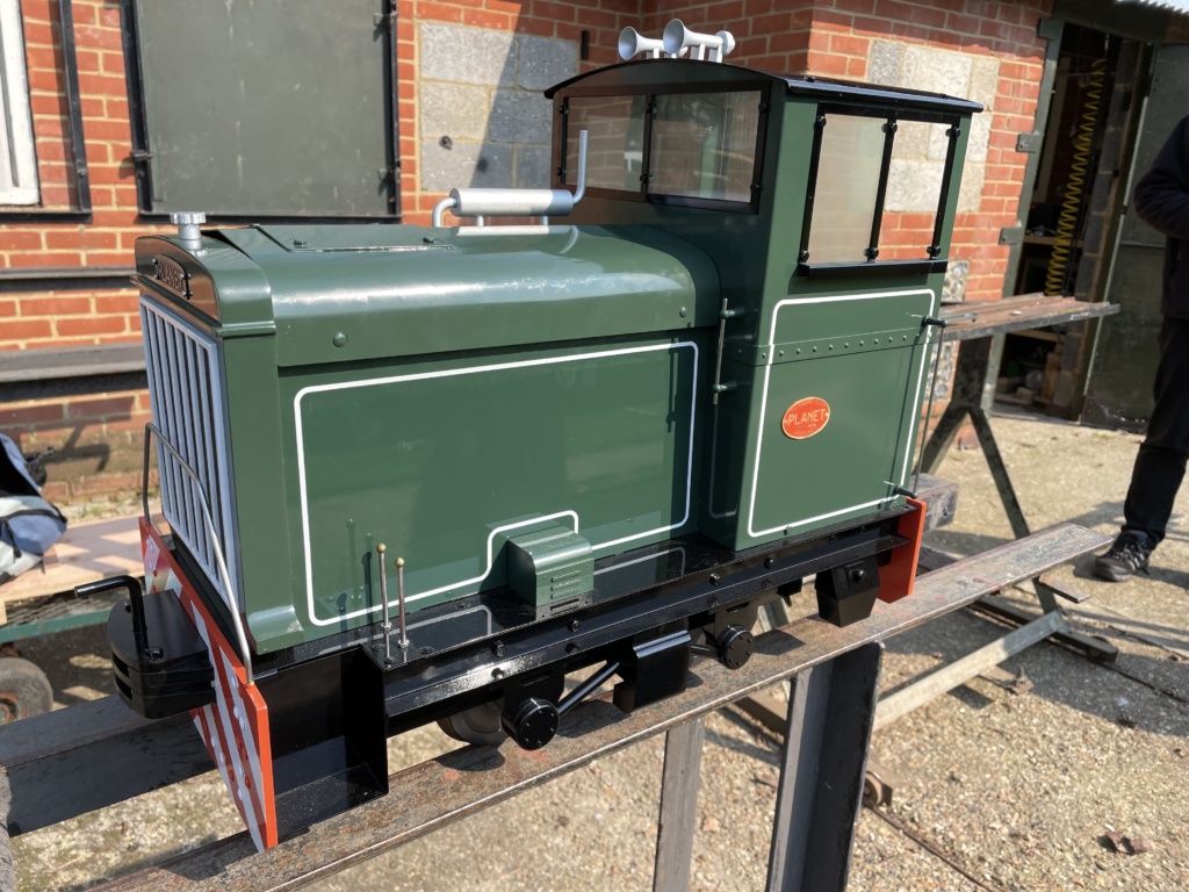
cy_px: 446
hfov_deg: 67.3
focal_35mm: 26
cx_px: 594
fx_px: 893
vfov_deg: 53.1
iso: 32
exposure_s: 1/1383
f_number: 1.6
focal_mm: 4.2
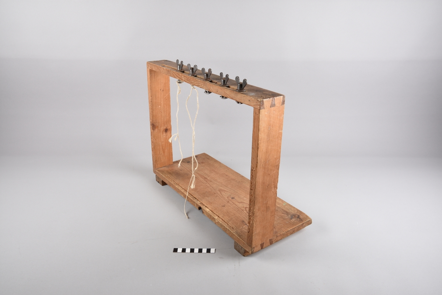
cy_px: 148
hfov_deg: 64.6
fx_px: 350
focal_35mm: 28
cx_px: 221
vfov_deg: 45.7
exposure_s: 1/125
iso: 100
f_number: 10
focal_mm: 19
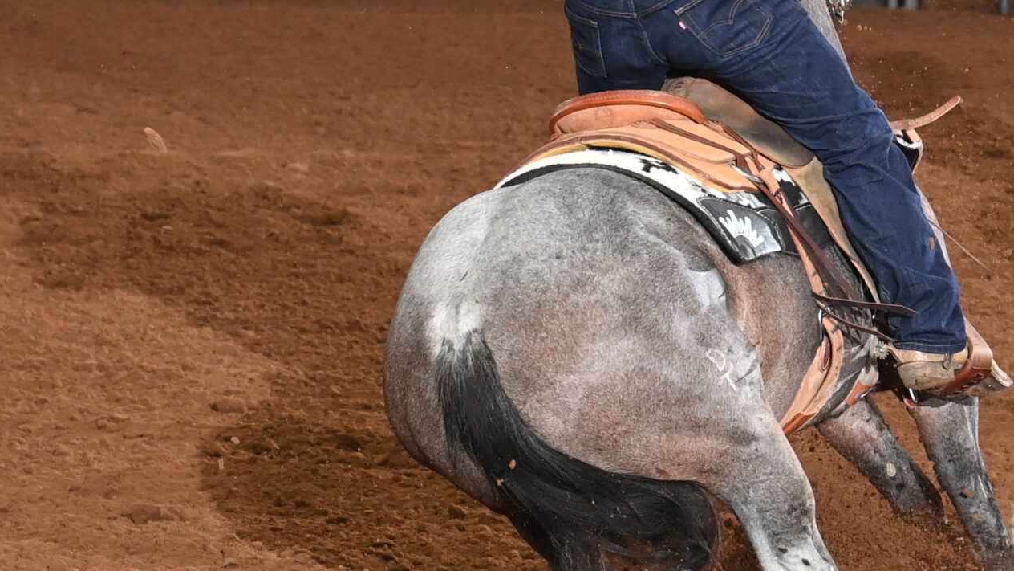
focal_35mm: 350
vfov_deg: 3.5
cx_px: 890
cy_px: 94
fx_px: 9411
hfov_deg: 6.2
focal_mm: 110
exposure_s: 1/320
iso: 4000
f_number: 5.6
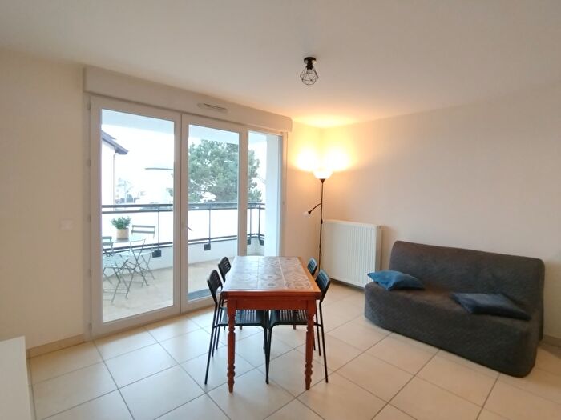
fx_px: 259
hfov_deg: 94.5
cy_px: 210
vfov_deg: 78.1
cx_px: 280
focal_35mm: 16
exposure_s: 1/33
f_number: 2.2
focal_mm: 1.65
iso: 200
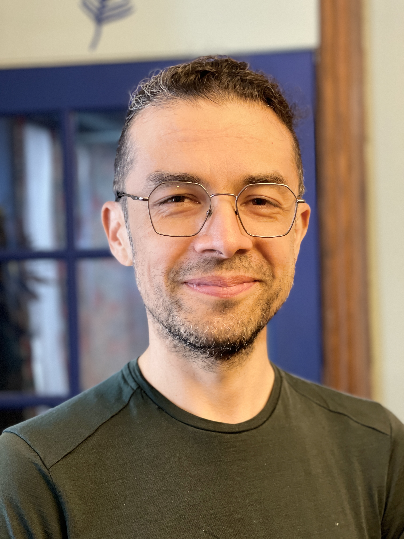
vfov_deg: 36.8
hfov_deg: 28.0
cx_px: 202
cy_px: 270
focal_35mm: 52
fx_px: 809
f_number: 2
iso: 320
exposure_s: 1/40
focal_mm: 6
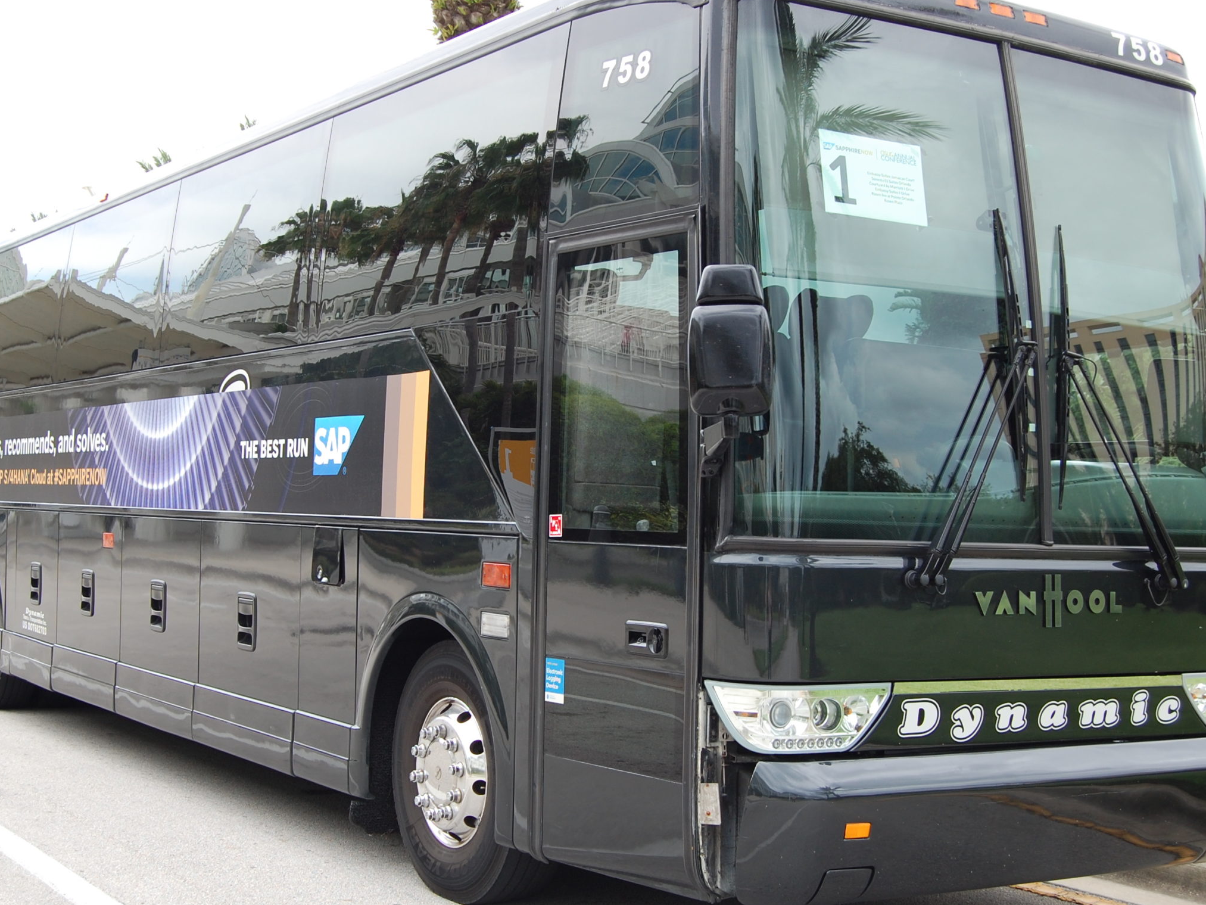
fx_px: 1777
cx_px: 568
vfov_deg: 28.6
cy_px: 441
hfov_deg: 37.5
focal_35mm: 51
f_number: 6.3
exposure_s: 1/160
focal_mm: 28
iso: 200
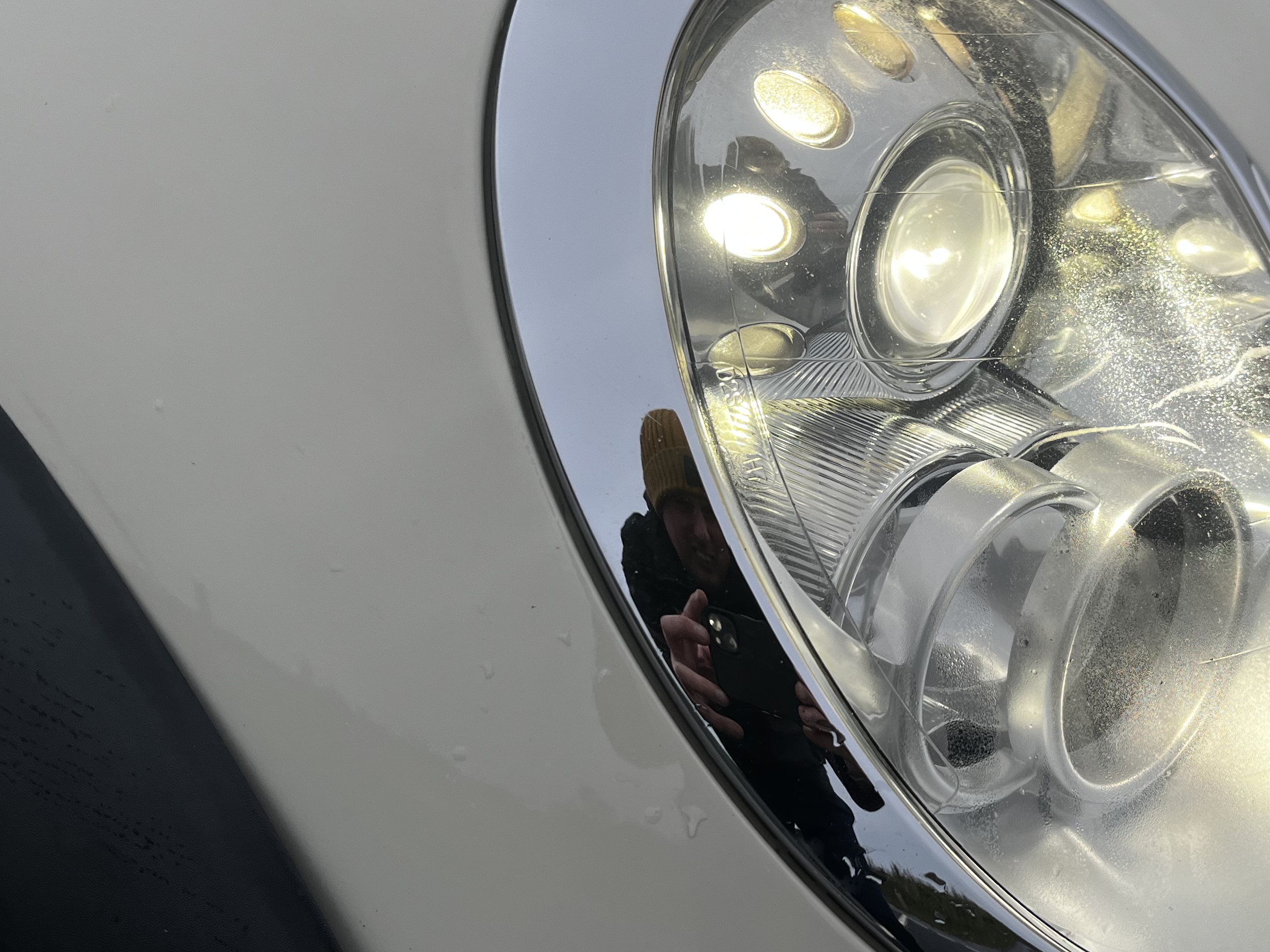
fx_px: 1614
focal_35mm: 44
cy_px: 474
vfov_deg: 32.9
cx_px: 888
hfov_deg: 42.1
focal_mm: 5.1
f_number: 1.6
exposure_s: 1/539
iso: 50
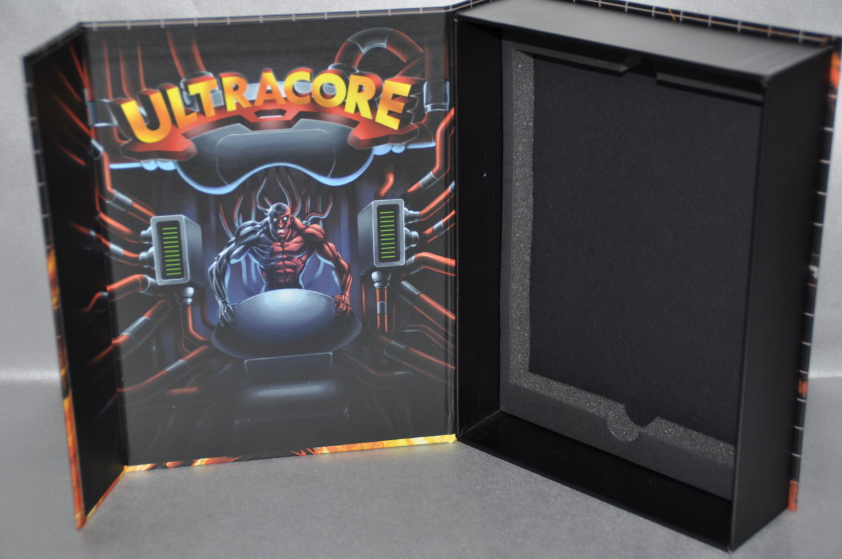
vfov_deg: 18.9
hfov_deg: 28.1
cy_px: 280
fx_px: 1682
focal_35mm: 72
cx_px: 421
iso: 200
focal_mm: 48
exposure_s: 1/125
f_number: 5.6
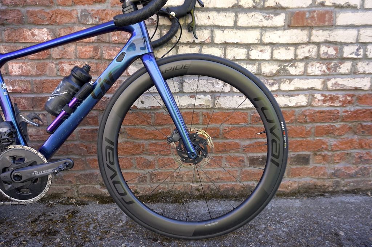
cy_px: 124
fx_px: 248
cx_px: 186
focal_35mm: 24
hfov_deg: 73.8
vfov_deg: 53.1
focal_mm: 16
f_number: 4.5
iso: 200
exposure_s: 1/320
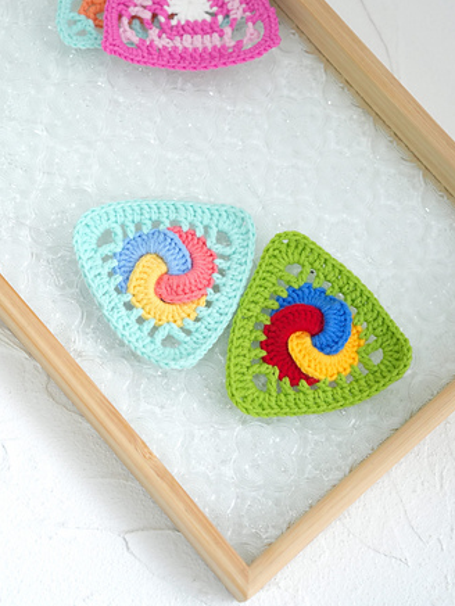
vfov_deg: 25.3
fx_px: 1349
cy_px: 263
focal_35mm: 77
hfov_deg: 19.1
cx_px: 228
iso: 3200
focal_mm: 70
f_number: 5.6
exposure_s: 1/320
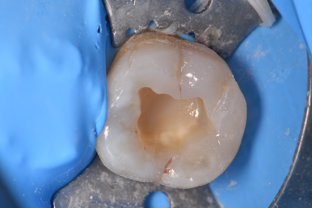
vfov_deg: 8.7
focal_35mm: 157
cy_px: 104
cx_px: 156
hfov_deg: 13.1
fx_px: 1360
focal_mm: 105
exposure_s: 1/160
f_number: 32
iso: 200
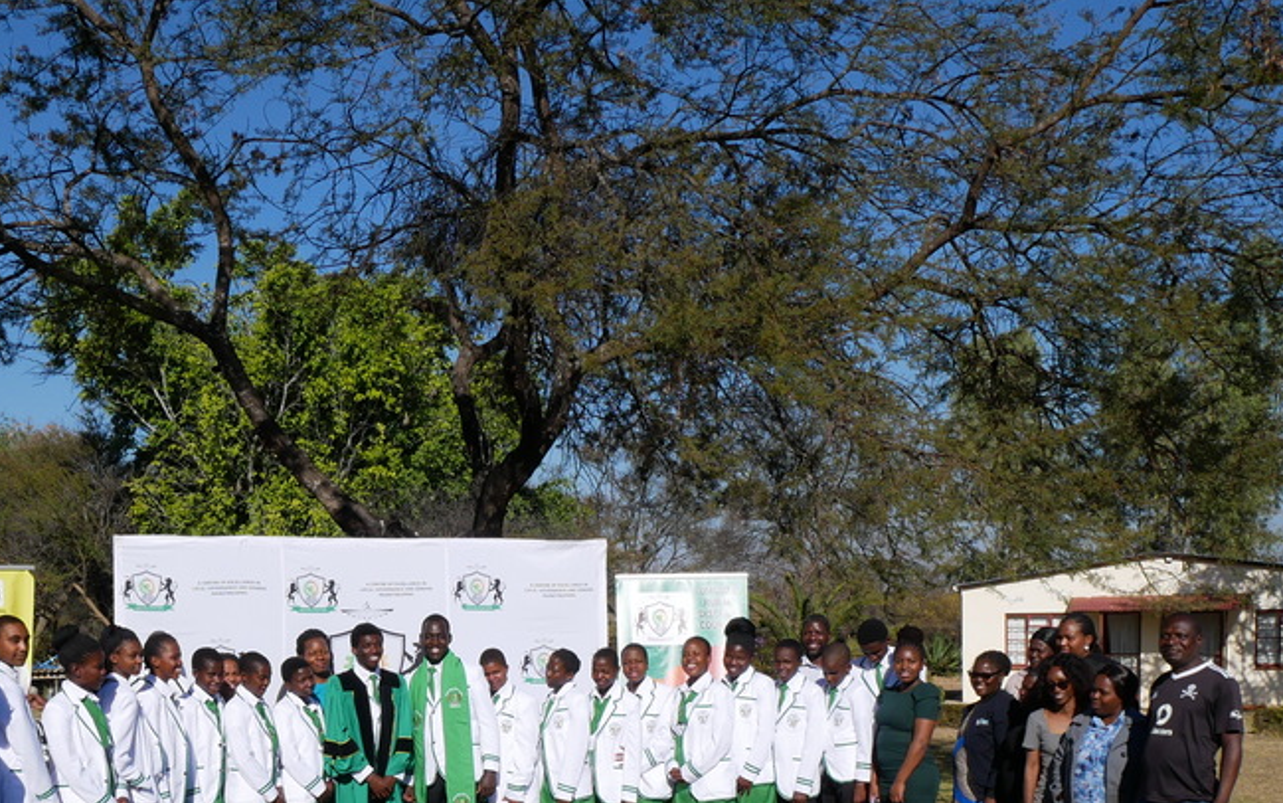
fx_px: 1574
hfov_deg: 44.1
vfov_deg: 27.5
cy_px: 740
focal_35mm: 45
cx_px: 502
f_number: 9
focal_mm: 12
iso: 200
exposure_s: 1/640
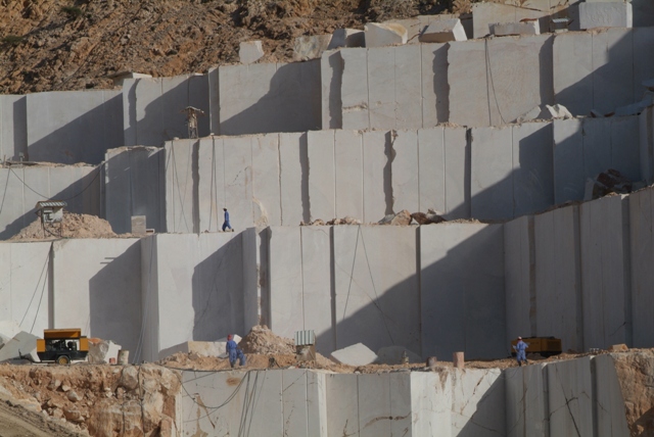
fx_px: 5455
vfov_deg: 4.6
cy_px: 218
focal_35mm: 300
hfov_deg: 6.9
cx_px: 327
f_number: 22
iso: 200
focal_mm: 200
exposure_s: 1/180
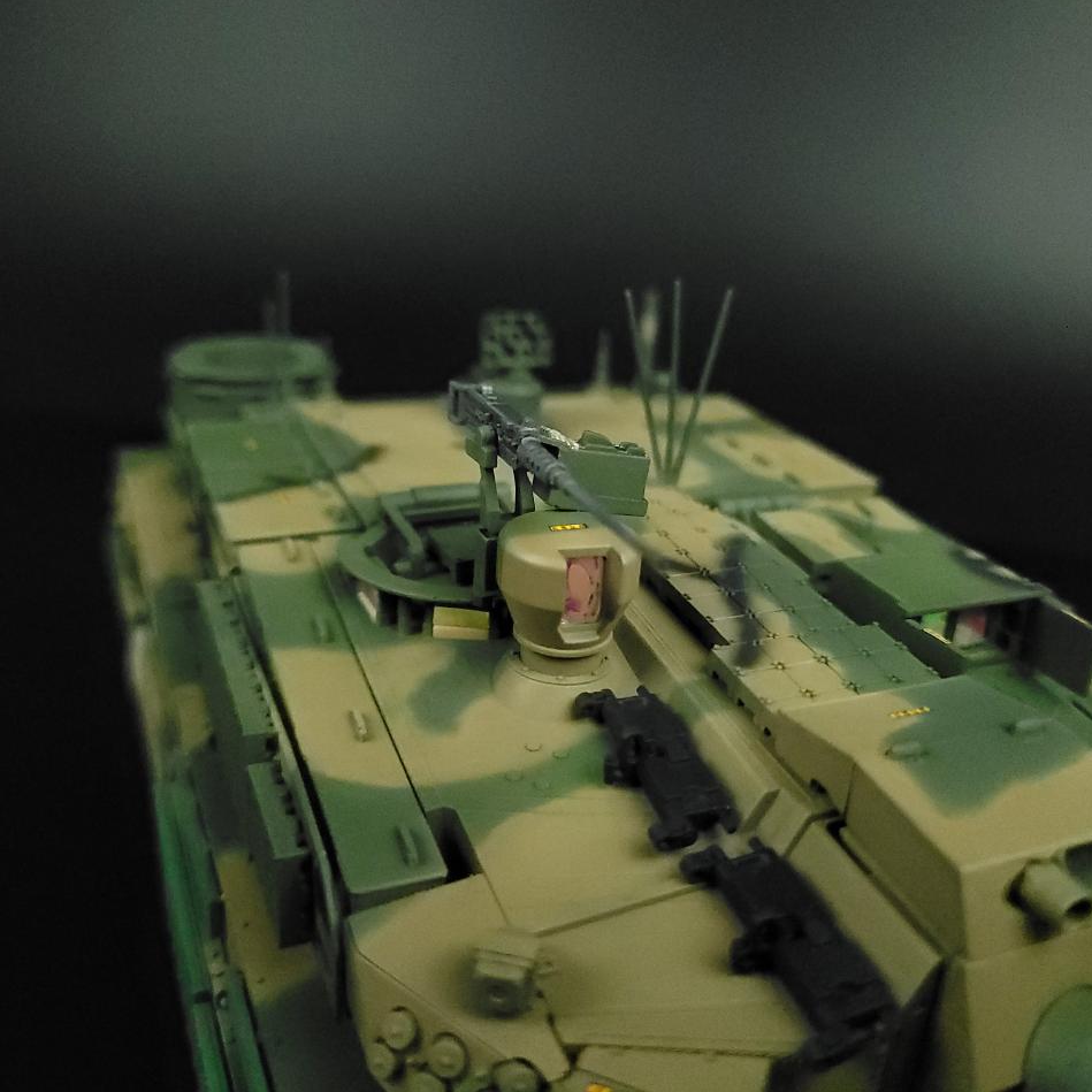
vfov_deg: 52.5
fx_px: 1106
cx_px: 580
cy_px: 541
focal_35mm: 31
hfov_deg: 52.5
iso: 2000
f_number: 1.8
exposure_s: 1/4000
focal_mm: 5.4
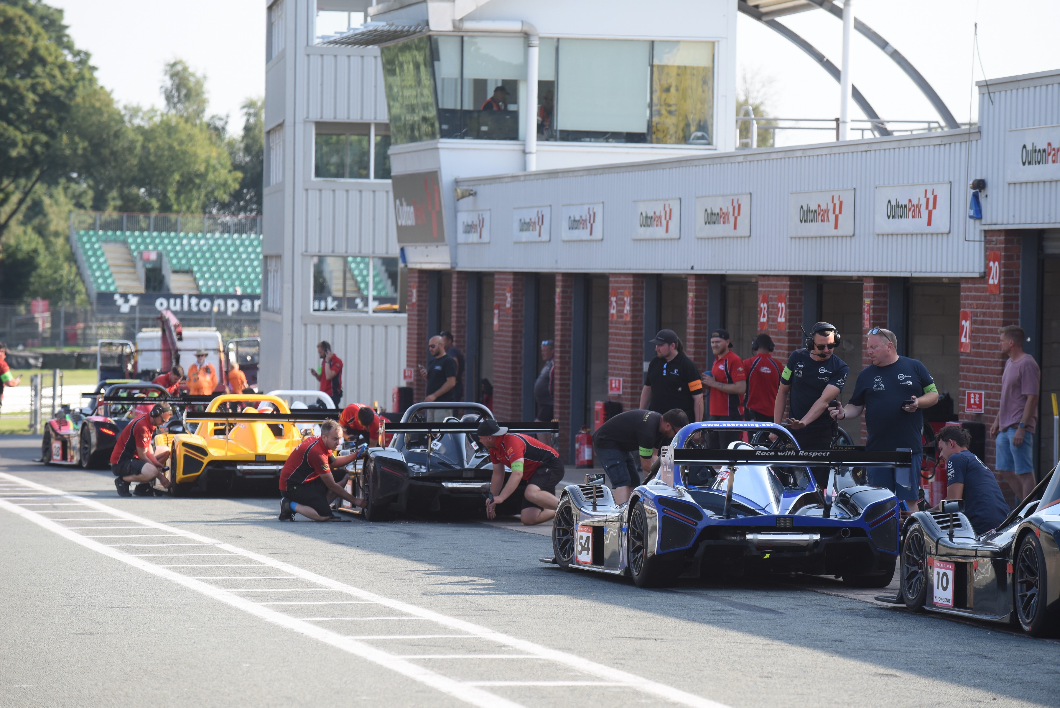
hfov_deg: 11.7
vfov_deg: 7.9
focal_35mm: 175
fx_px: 5154
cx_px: 530
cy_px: 354
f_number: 5.6
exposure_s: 1/1000
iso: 500
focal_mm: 175
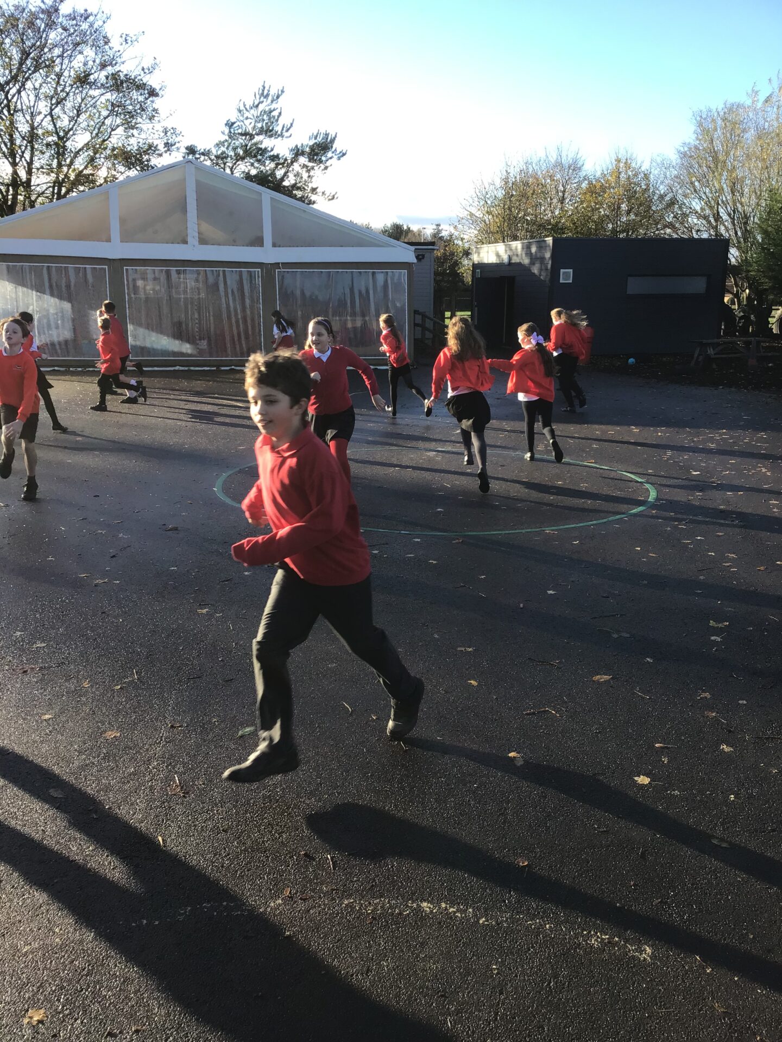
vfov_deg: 58.4
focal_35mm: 31
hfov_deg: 45.4
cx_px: 391
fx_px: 934
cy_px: 521
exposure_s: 1/284
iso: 25
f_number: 2.4
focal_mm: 3.3
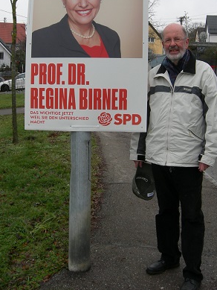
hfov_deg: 30.3
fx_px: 401
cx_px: 119
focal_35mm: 48
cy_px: 100
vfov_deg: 39.2
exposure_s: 1/120
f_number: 4.8
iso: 64
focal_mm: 7.5
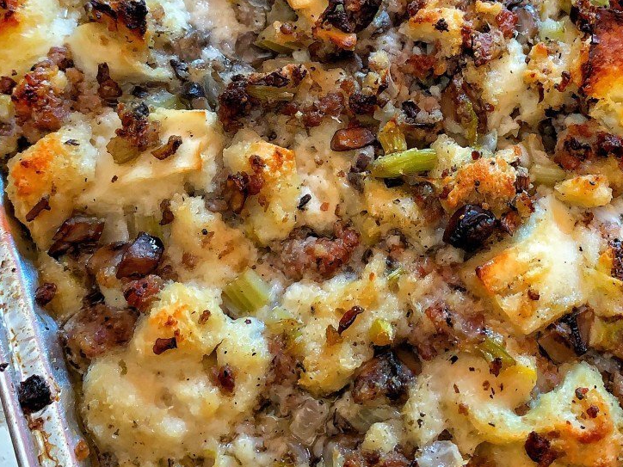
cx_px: 391
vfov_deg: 29.3
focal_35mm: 49
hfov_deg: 38.7
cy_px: 129
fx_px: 882
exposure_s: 1/60
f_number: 1.8
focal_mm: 4.25
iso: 200
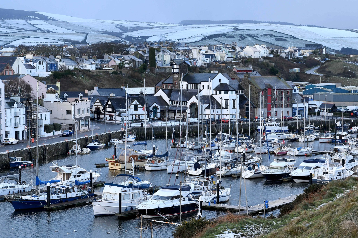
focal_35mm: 93
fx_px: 925
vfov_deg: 14.7
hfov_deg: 21.9
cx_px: 179
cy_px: 119
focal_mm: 62
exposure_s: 1/320
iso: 800
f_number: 9
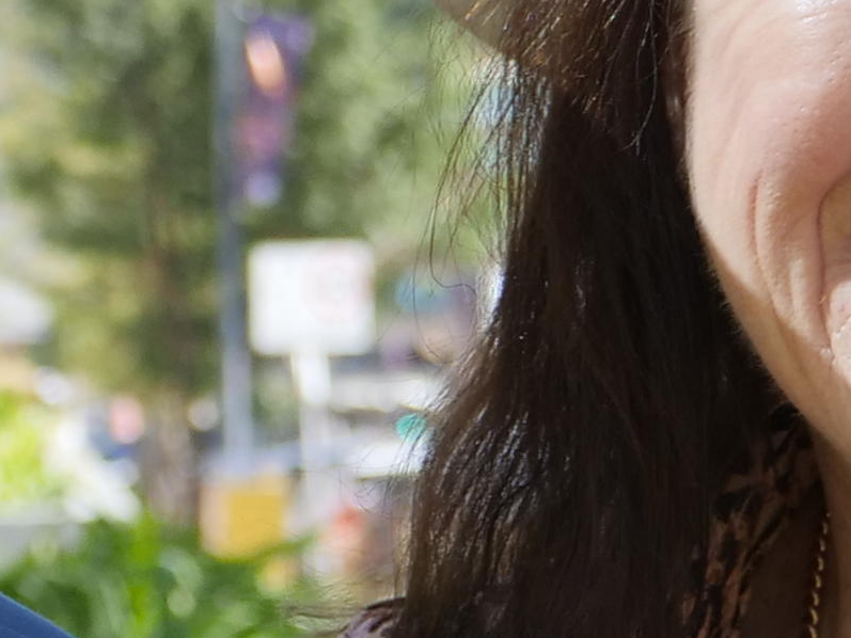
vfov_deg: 5.9
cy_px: 902
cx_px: -304
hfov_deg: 7.8
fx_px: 6172
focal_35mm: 251
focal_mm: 20
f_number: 3.2
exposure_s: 1/640
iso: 200
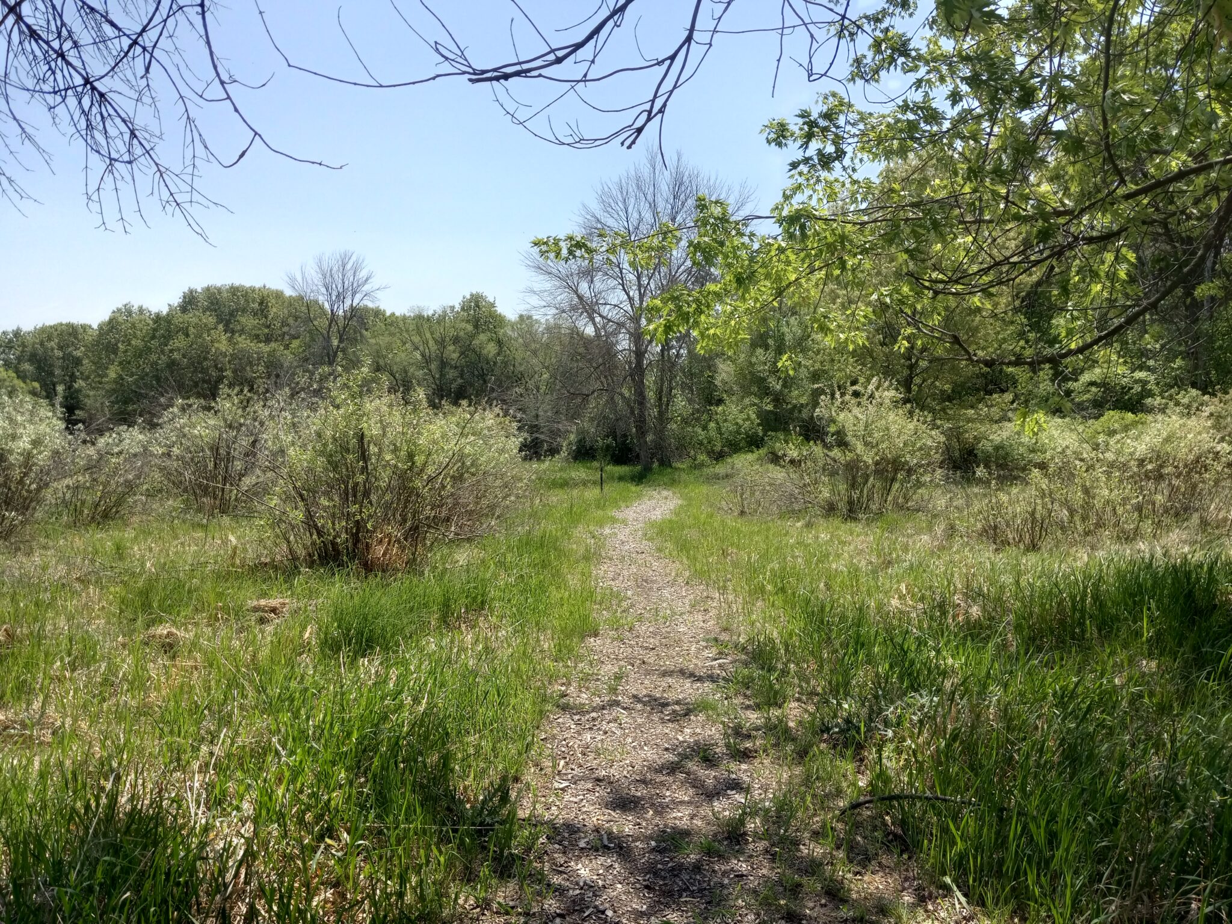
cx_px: 616
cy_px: 462
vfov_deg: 51.4
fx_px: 961
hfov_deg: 65.3
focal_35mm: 27
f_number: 1.8
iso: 40
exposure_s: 1/1486
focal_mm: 3.94
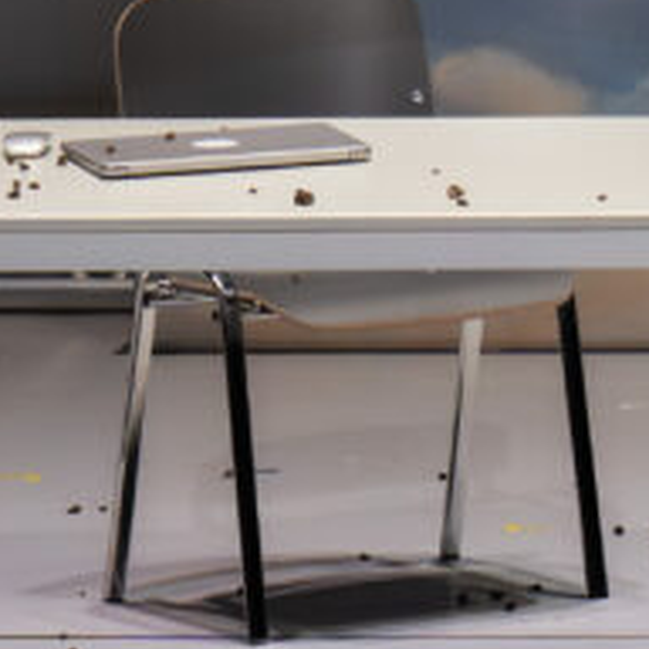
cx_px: 3042
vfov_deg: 1.6
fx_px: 22590
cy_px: -375
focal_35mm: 1065
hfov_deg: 1.6
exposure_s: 1/250
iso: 1600
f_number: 7.1
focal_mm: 125
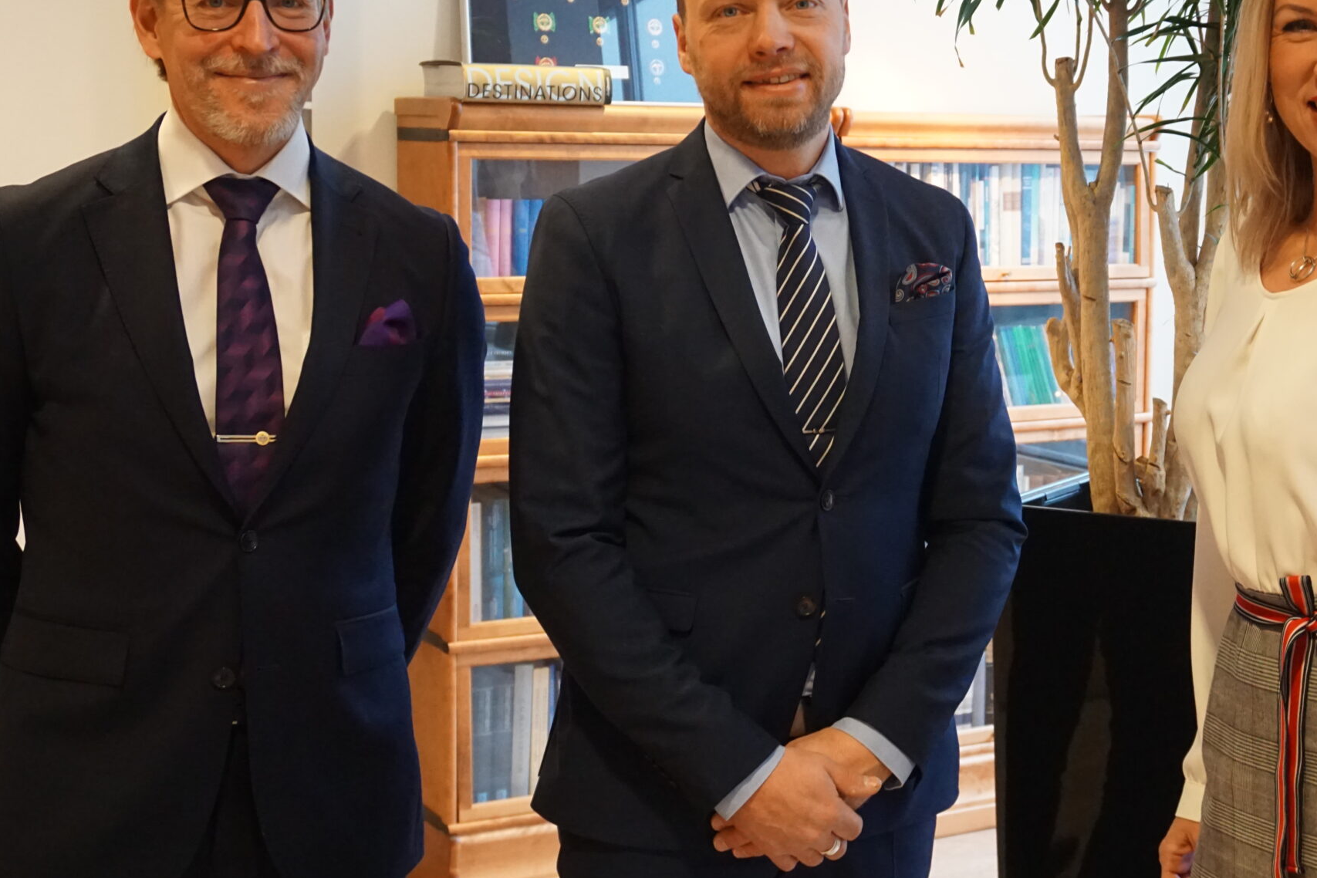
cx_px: 874
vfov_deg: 22.3
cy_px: 361
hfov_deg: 32.7
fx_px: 2222
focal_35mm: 61
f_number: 5
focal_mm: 27
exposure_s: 1/60
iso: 2500
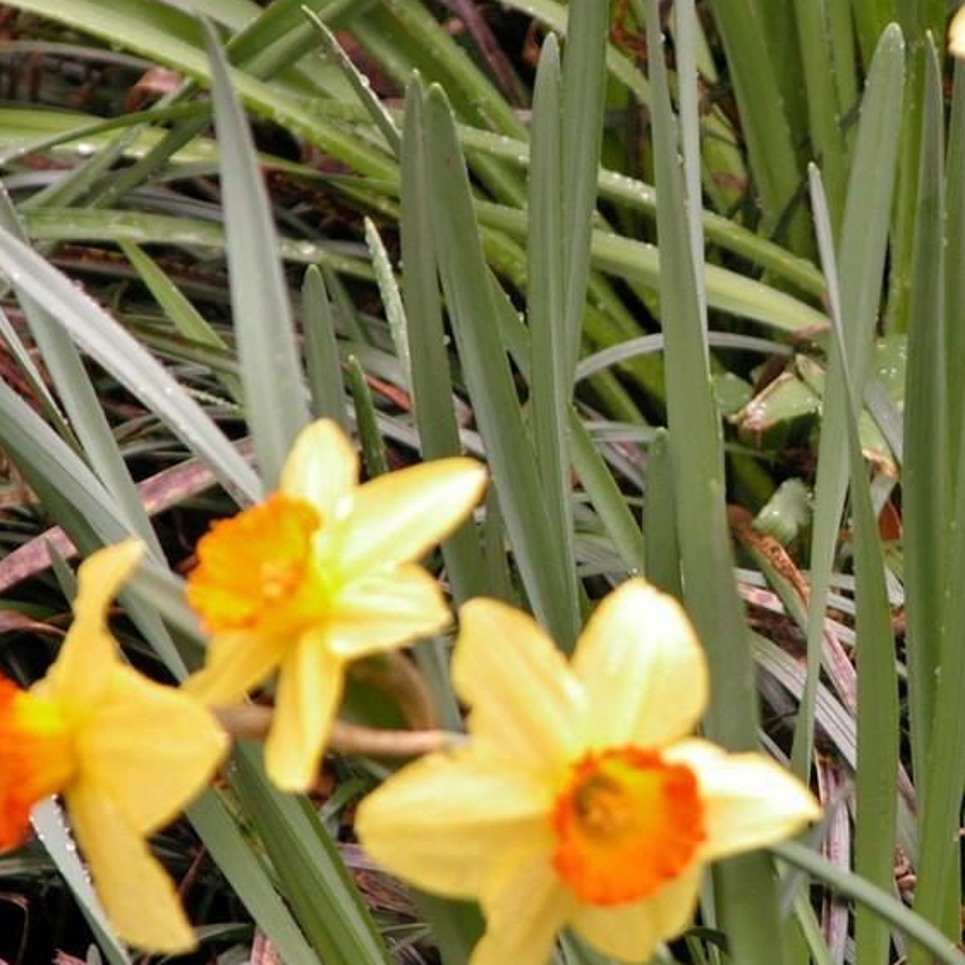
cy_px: 441
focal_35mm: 440
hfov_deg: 4.0
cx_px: 800
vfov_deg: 4.0
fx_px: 13877
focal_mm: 71.2
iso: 100
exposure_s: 1/125
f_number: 4.2
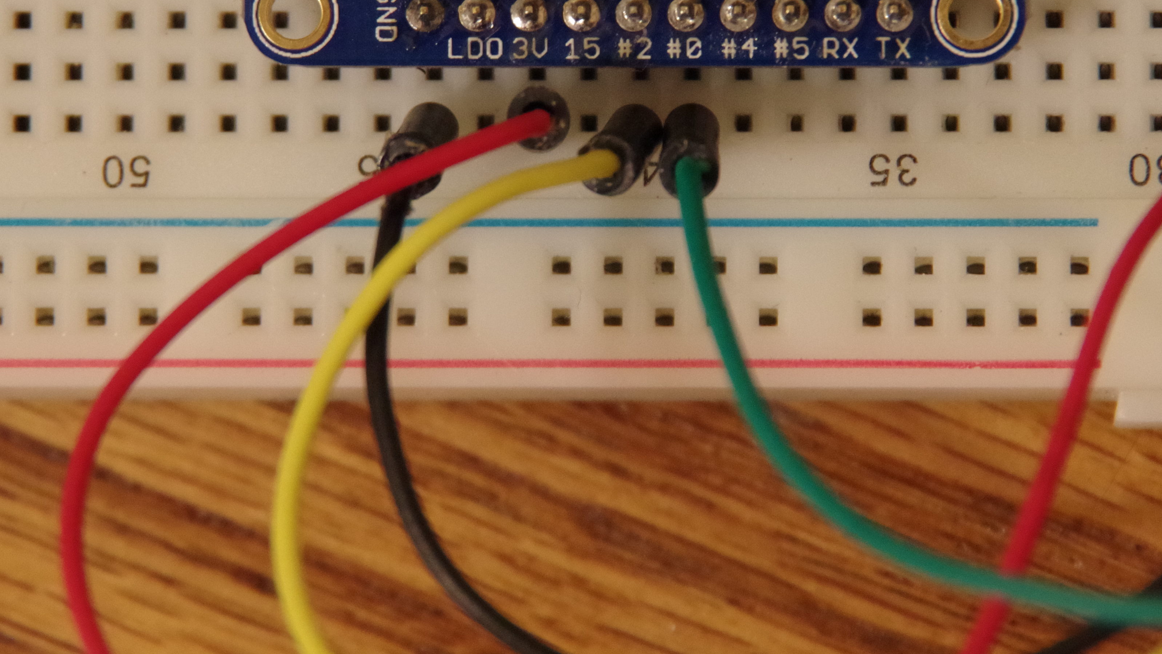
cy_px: 167
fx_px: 12262
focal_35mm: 398
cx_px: 638
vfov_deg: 3.1
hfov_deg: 5.4
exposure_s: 1/50
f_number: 5.6
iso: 3200
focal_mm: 135
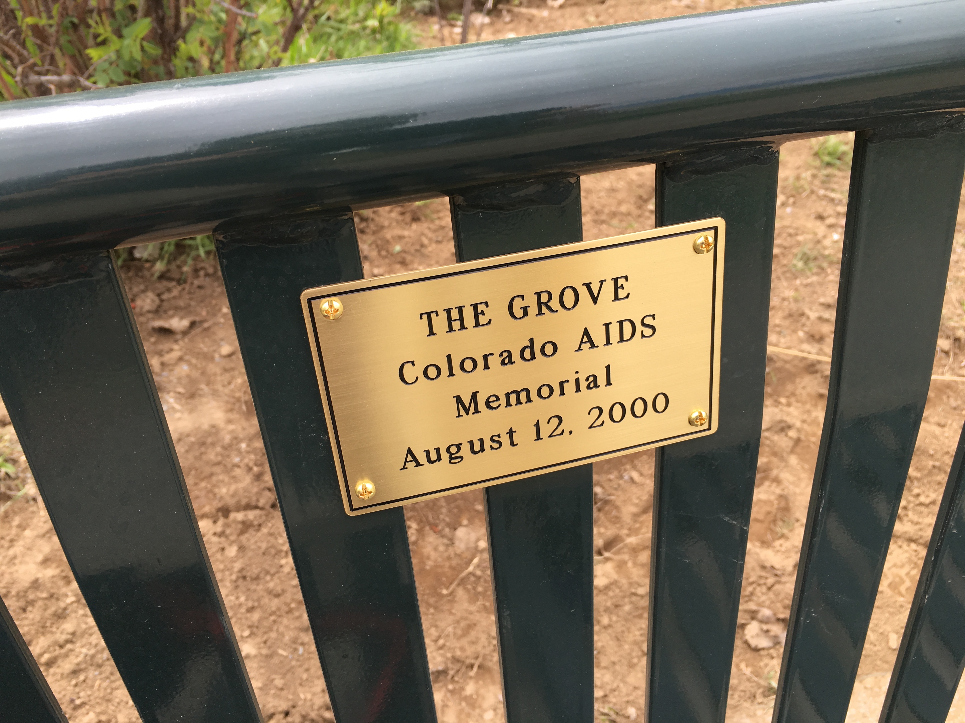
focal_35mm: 29
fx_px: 808
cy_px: 362
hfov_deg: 61.7
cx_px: 482
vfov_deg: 48.2
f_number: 2.2
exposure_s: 1/416
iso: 25
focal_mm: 4.15
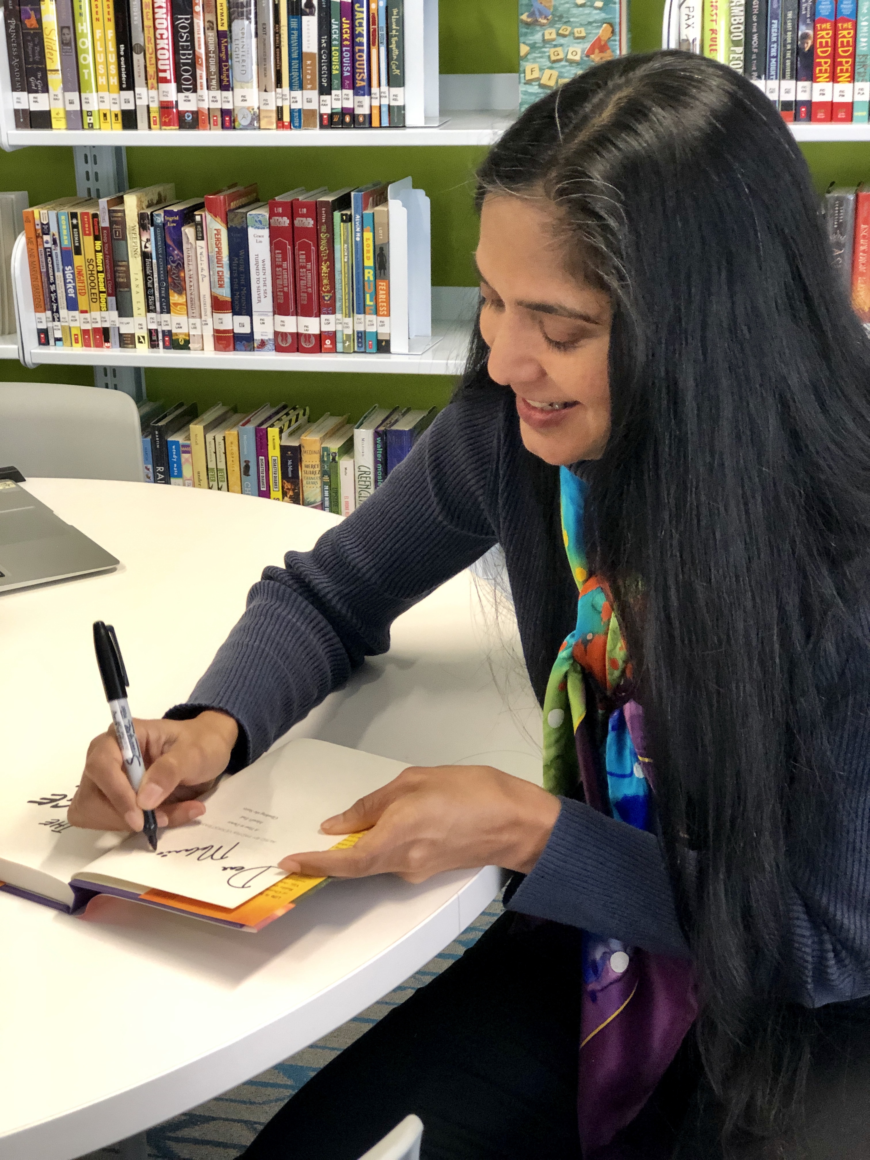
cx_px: 435
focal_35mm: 57
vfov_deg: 33.8
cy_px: 580
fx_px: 1910
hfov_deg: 25.7
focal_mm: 6.6
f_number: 2.8
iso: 250
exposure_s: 1/30
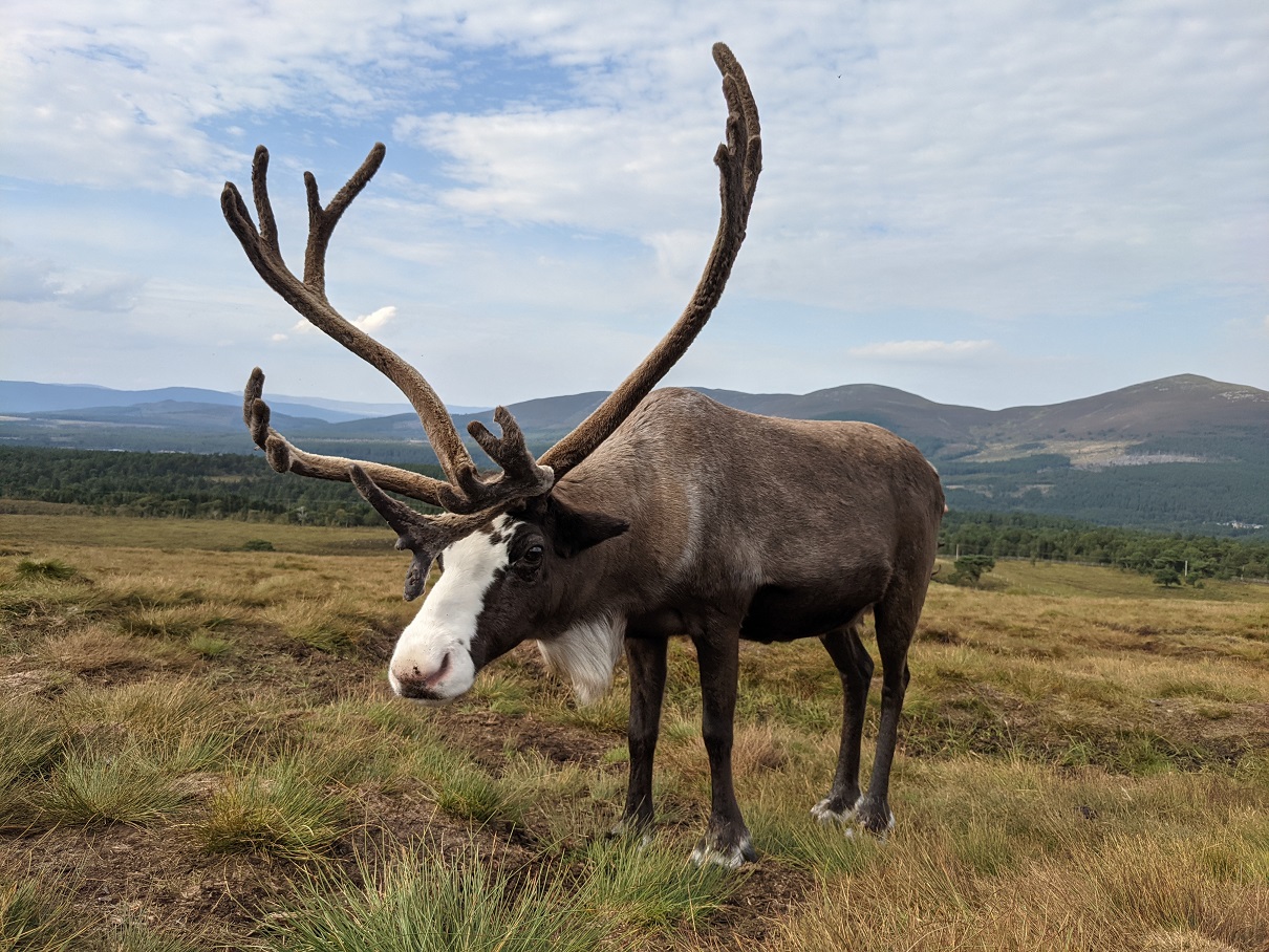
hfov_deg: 65.3
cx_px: 634
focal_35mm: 27
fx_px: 990
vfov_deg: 51.4
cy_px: 476
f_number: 1.73
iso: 81
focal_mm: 4.38
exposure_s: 1/2611
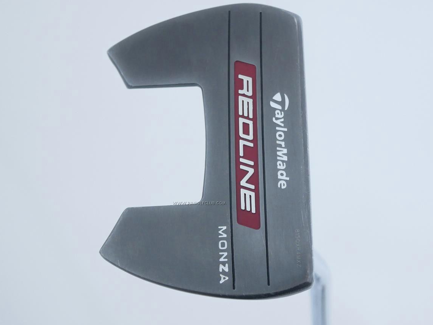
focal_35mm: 56
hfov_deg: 34.3
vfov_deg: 26.1
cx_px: 199
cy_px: 169
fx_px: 701
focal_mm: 25
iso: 1600
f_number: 4
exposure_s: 1/100
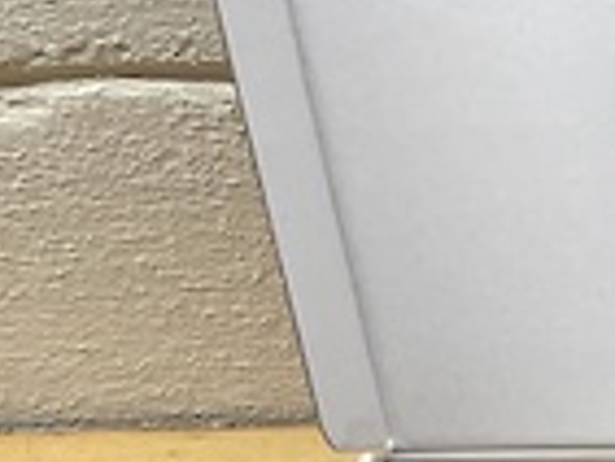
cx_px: 1592
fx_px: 2614
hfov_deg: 10.8
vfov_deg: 9.2
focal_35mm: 147
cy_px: 1068
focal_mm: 4.2
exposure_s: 1/120
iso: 80
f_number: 1.6
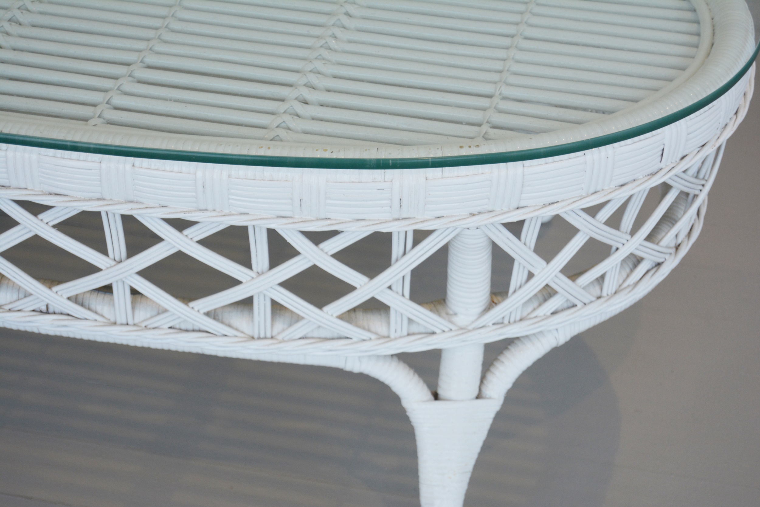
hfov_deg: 24.6
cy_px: 254
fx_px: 1742
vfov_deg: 16.6
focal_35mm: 82
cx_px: 380
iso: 400
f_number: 5.6
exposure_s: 1/60
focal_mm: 55
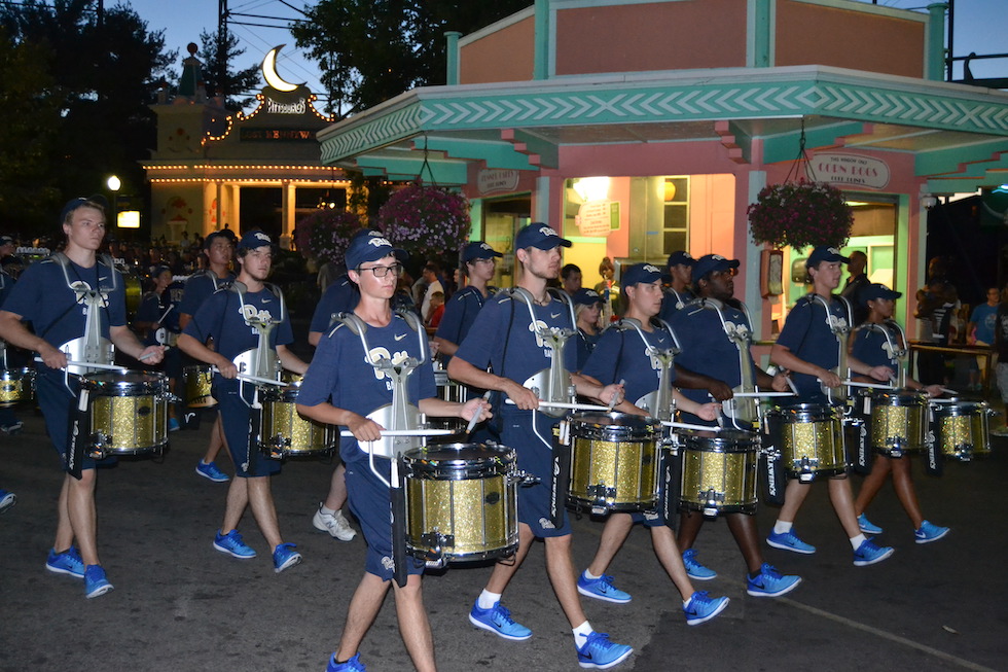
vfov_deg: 34.2
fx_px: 1092
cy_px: 336
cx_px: 504
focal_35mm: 39
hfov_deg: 49.6
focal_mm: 26
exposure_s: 1/60
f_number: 4
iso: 3200
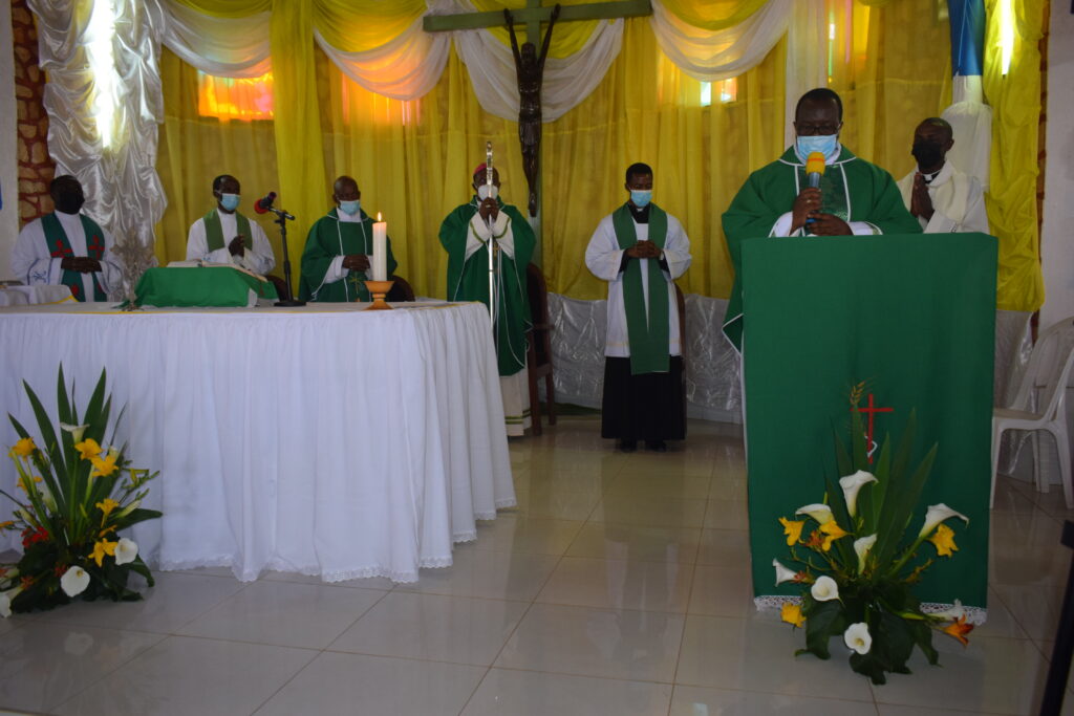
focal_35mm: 30
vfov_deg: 43.6
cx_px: 537
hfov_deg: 61.9
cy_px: 358
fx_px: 895
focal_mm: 20
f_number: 5
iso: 800
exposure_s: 1/100
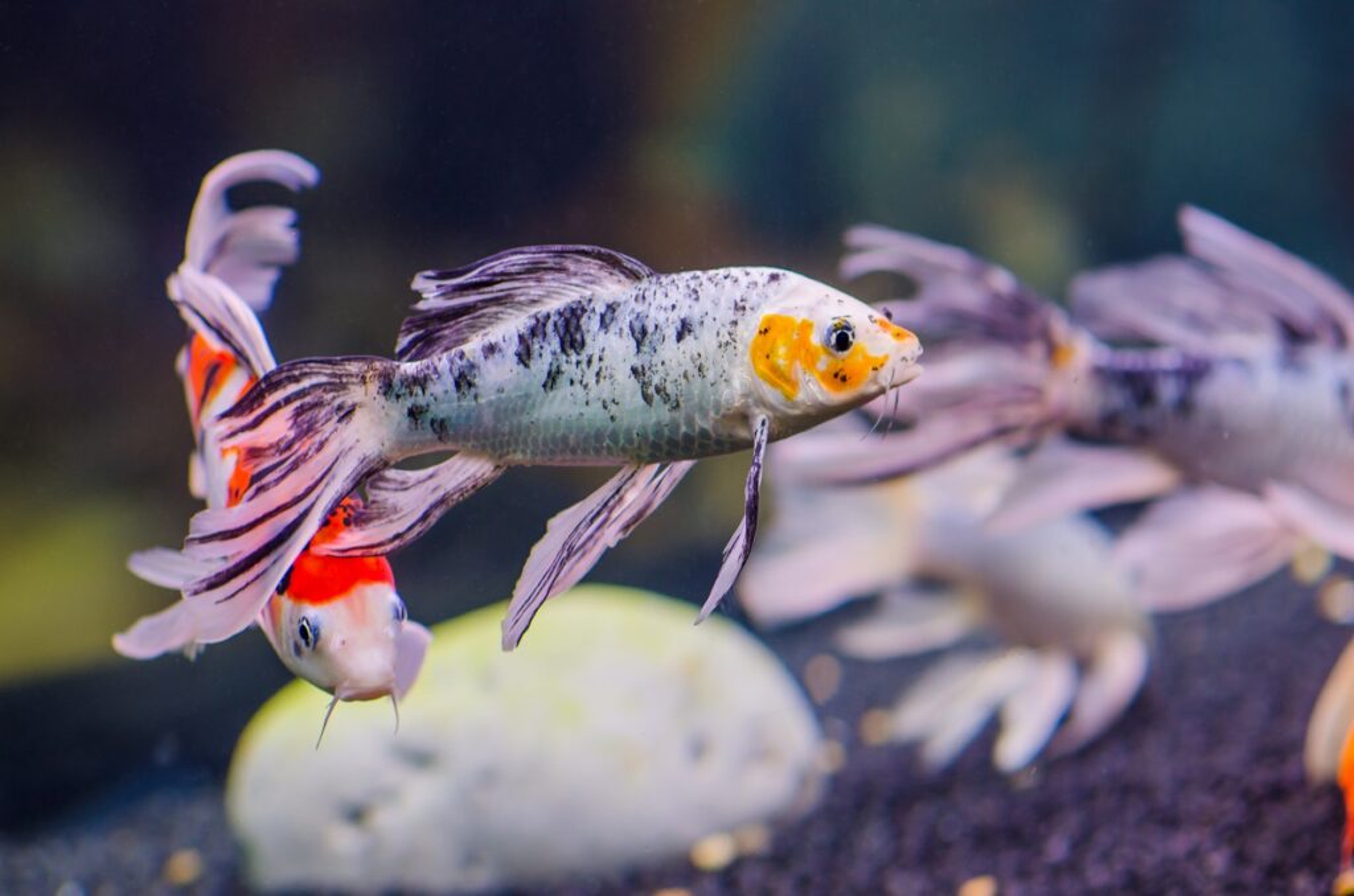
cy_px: 448
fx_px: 4785
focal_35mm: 128
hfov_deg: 16.1
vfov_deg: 10.7
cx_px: 677
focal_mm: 85
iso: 200
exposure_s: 1/160
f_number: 2.5
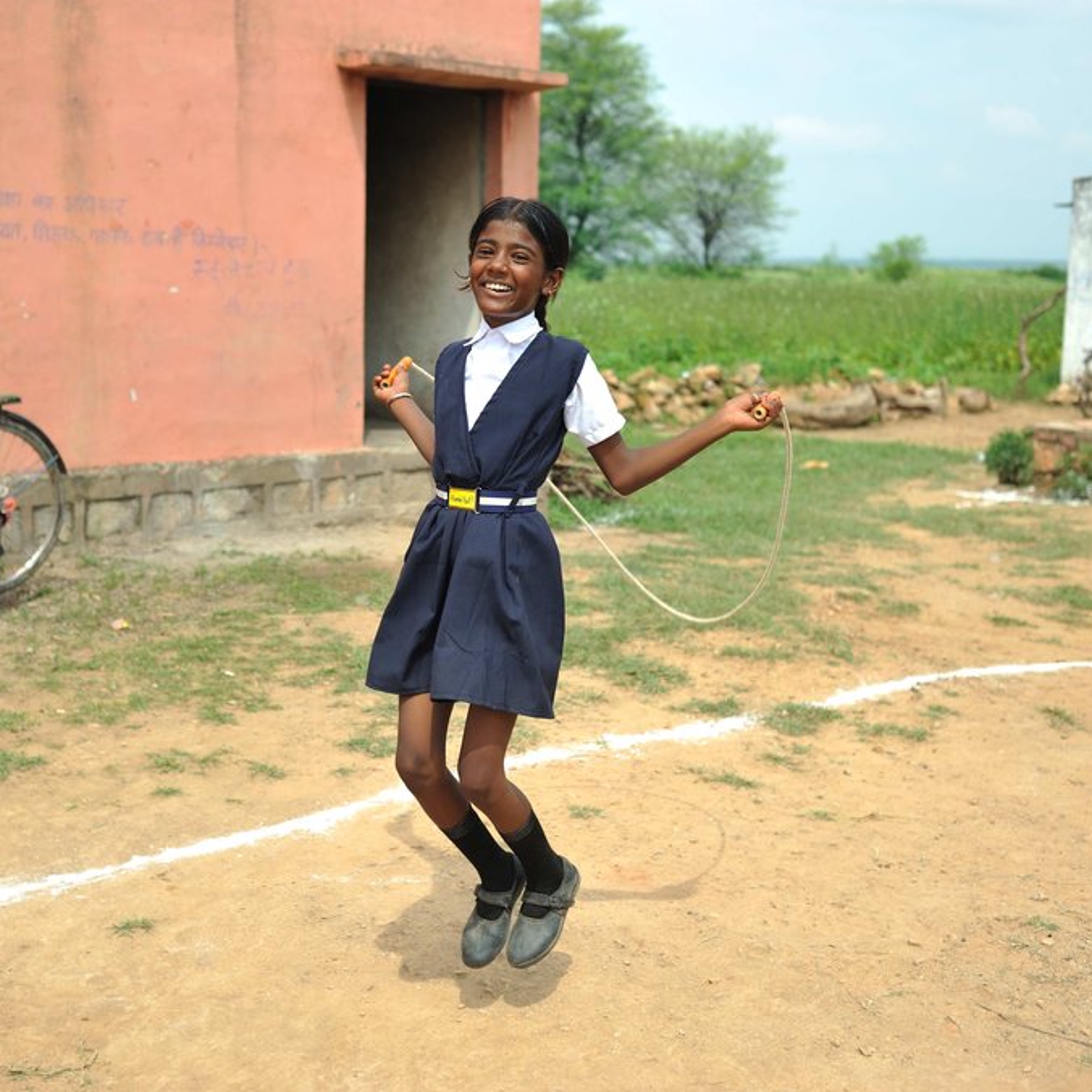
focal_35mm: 45
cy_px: 545
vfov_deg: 37.6
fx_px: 1606
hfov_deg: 37.3
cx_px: 414
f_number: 3.2
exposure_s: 1/1600
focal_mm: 35
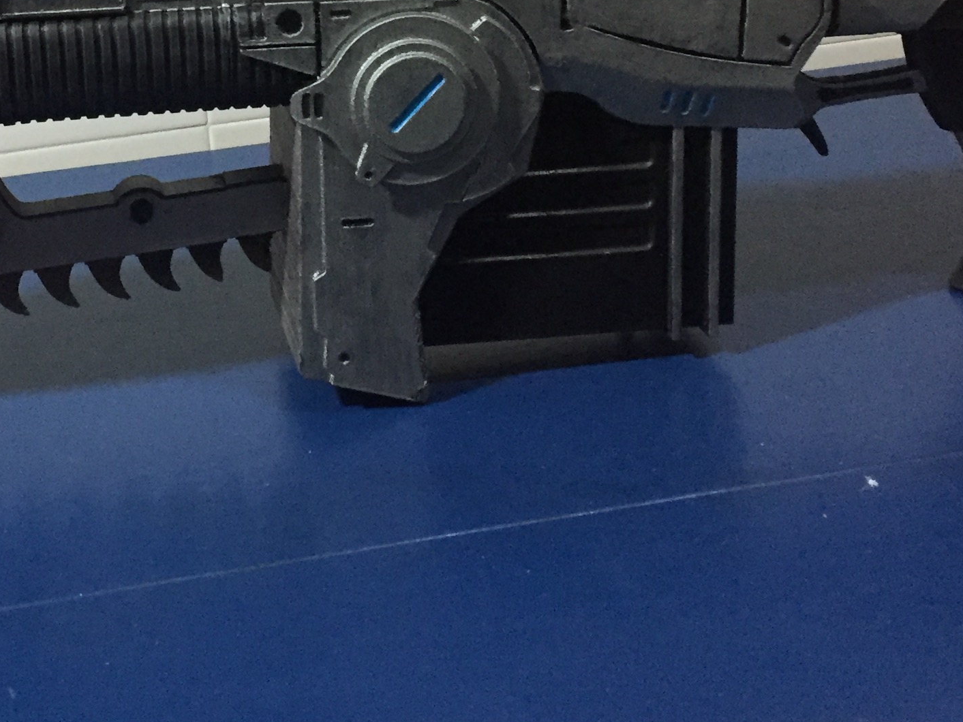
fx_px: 1864
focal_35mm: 67
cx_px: 271
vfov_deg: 21.4
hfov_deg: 28.6
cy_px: 72
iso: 250
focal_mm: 4.15
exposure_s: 1/17
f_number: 2.2
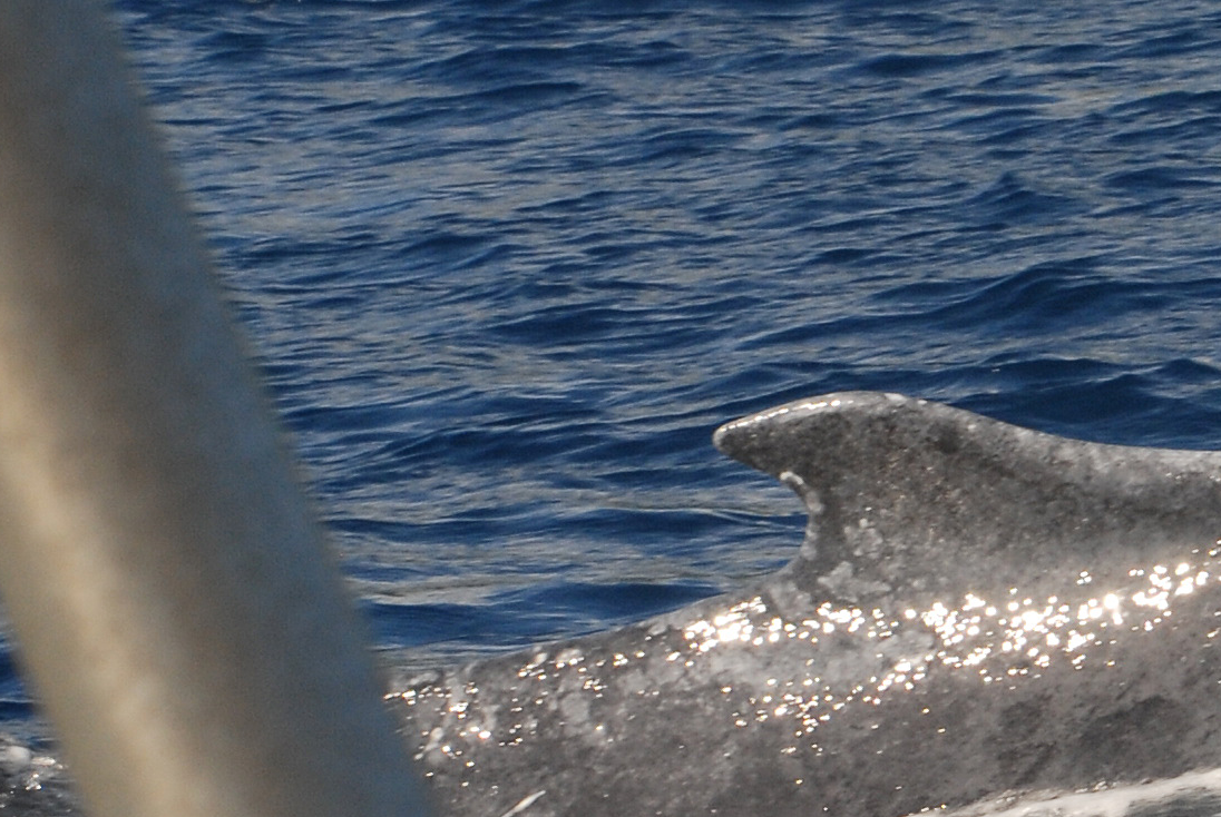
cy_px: 597
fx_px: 12600
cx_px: 1287
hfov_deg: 5.5
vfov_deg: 3.7
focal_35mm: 371
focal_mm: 70
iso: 320
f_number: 6.3
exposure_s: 1/320
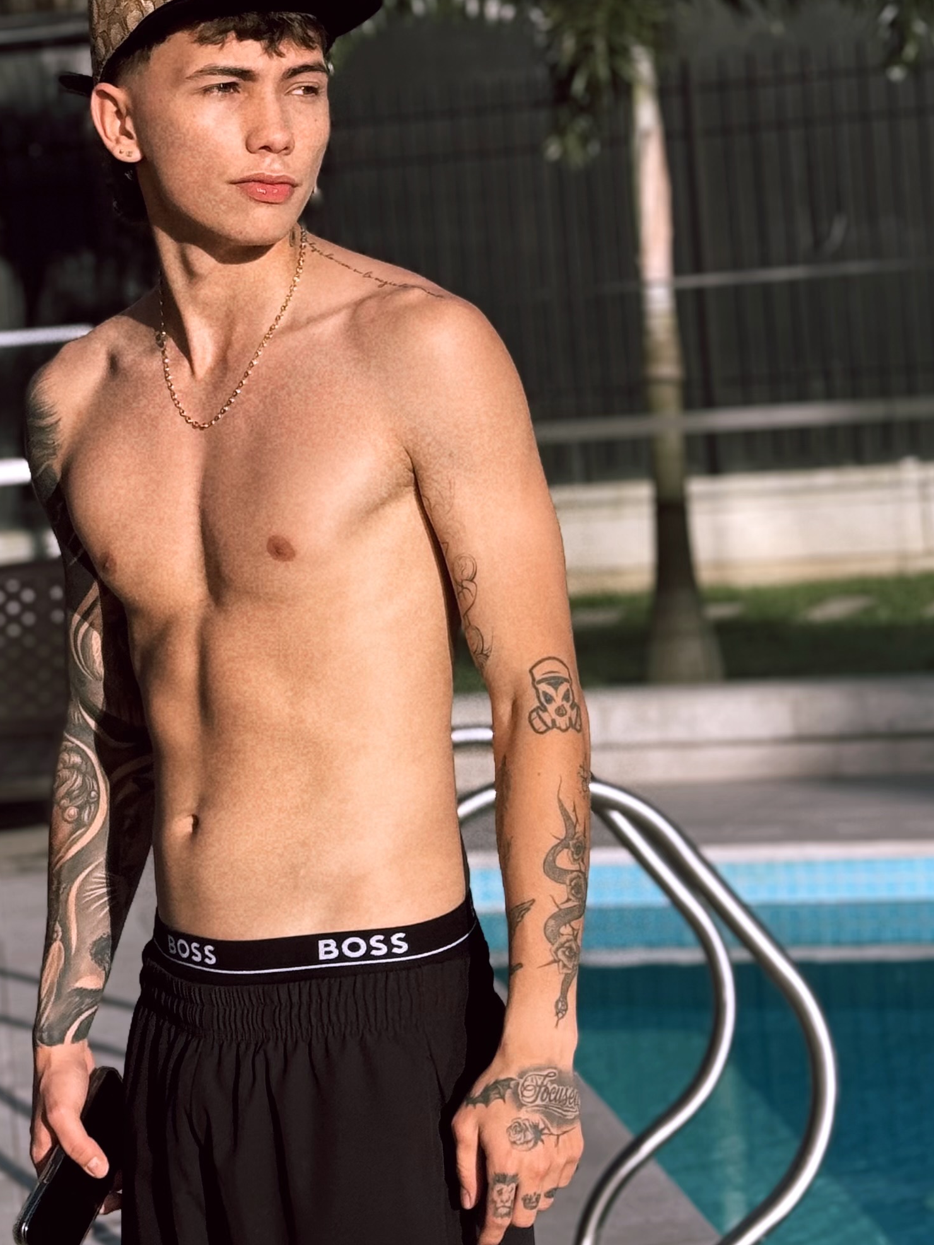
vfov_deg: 19.9
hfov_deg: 15.1
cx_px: 501
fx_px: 3526
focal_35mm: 98
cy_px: 388
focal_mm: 6.76
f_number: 1.78
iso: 64
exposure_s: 1/2959
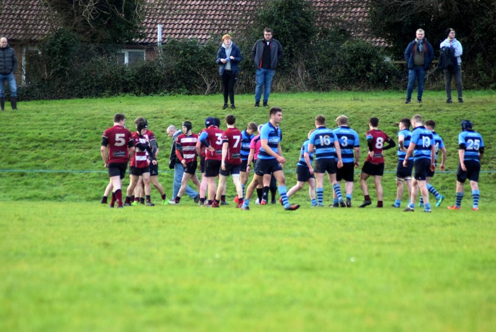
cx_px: 248
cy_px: 166
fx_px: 3517
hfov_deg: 8.1
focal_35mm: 255
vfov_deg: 5.4
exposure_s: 1/800
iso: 800
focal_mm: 170
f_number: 4.5
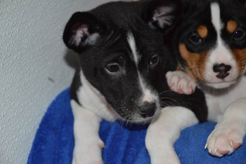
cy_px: 82
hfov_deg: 21.9
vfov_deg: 14.7
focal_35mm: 93
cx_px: 123
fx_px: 635
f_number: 5
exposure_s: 1/60
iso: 400
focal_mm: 62
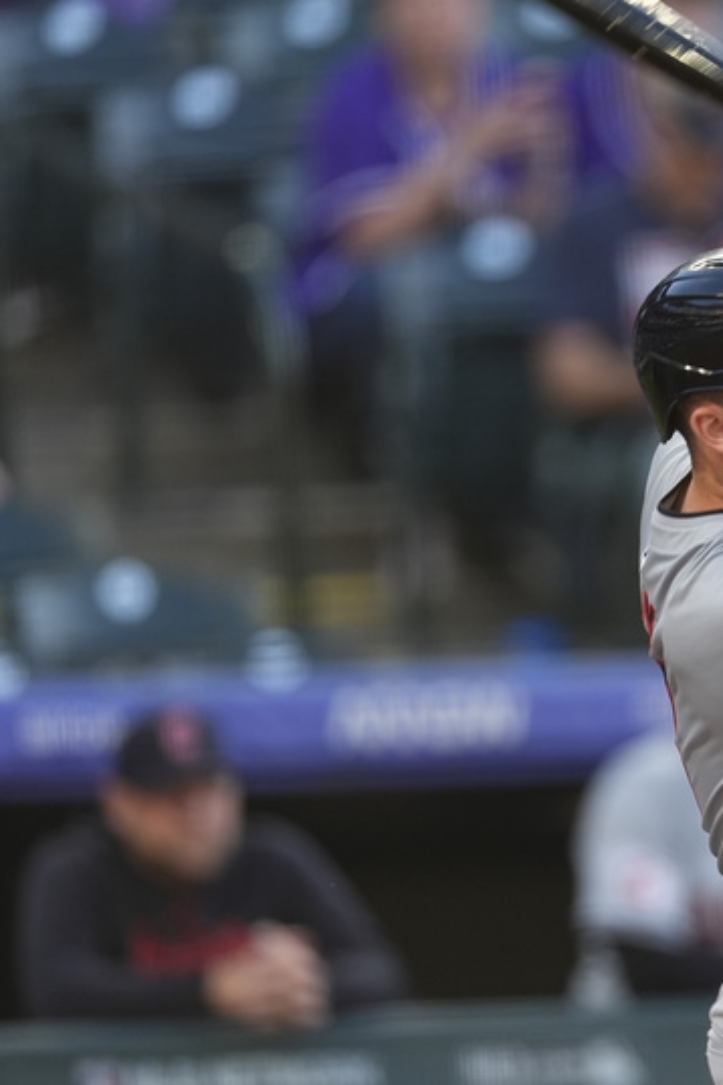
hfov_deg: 1.2
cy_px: 563
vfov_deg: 1.8
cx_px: 794
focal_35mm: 1145
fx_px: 34490
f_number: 4
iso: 400
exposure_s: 1/400
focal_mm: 600
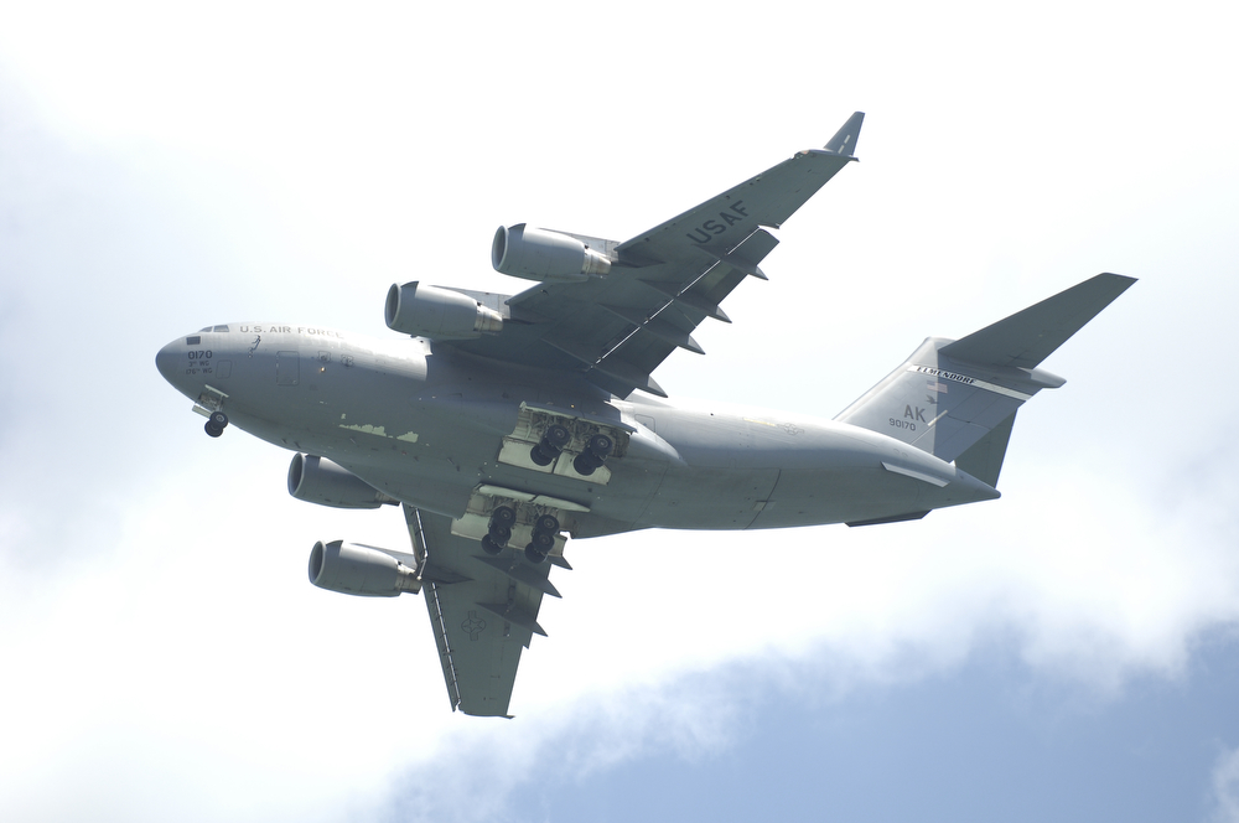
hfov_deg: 8.1
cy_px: 412
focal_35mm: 255
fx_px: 8765
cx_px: 620
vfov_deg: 5.4
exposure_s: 1/2500
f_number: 9
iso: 200
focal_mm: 170
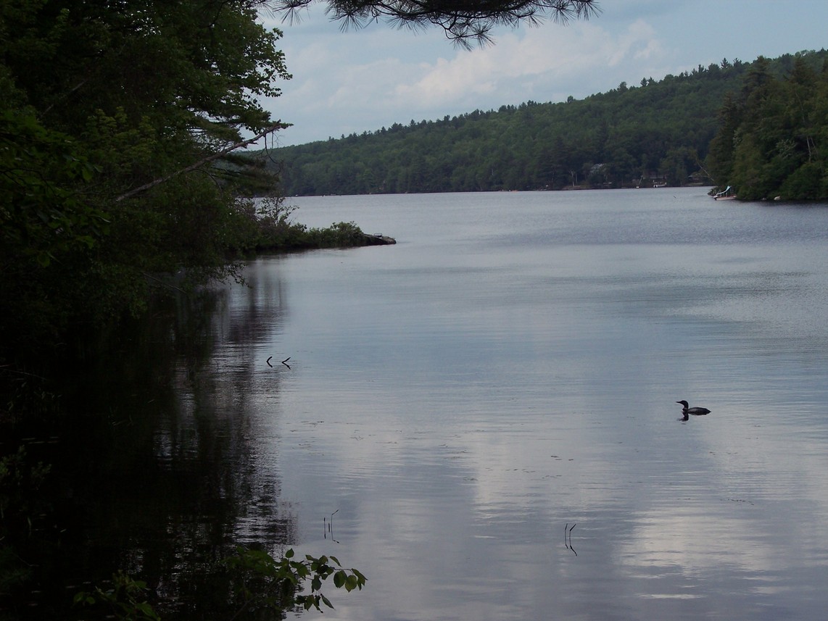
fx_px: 1866
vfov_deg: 18.9
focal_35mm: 78
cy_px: 310
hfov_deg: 25.0
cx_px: 414
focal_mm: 16
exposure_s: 1/750
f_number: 5.6
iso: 100
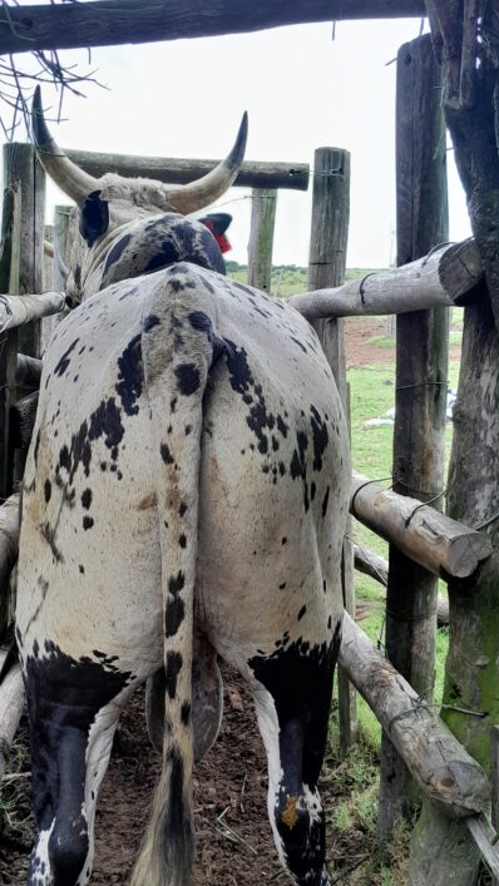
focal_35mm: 41
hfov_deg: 29.0
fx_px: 964
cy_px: 509
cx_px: 241
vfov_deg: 49.2
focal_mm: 3.98
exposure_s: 1/120
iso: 40
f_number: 1.8
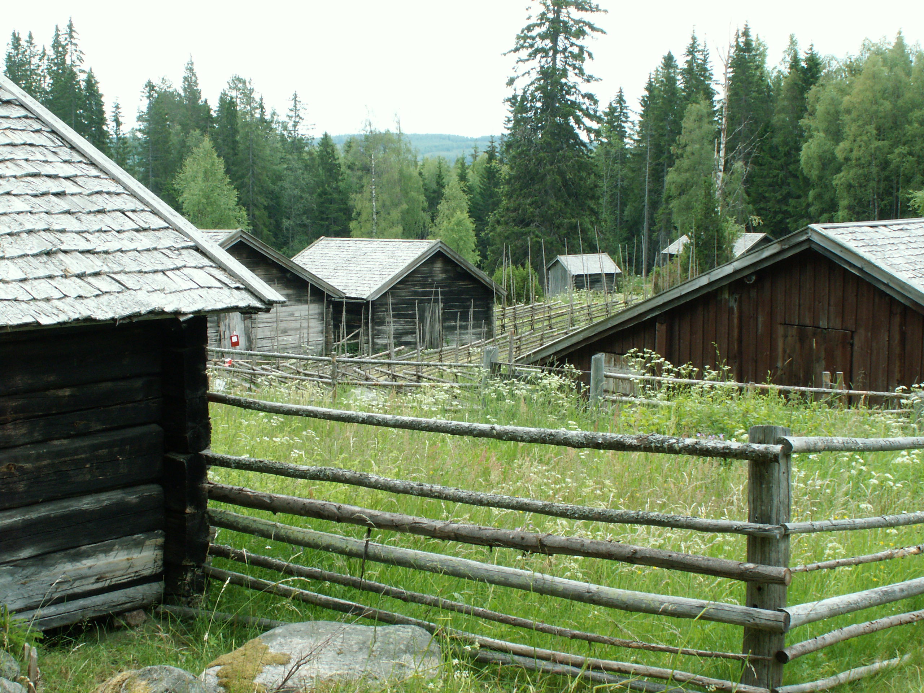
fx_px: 1441
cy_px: 346
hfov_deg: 35.5
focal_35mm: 54
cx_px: 462
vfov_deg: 27.0
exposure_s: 1/60
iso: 50
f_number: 7.1
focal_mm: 9.04
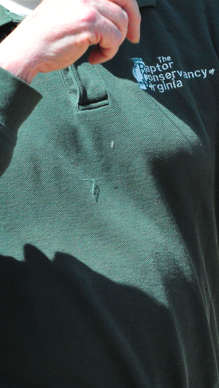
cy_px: 28
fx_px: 4644
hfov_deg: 2.7
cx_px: 216
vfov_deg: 4.8
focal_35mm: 450
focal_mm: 170
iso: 3200
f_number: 14
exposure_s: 1/200
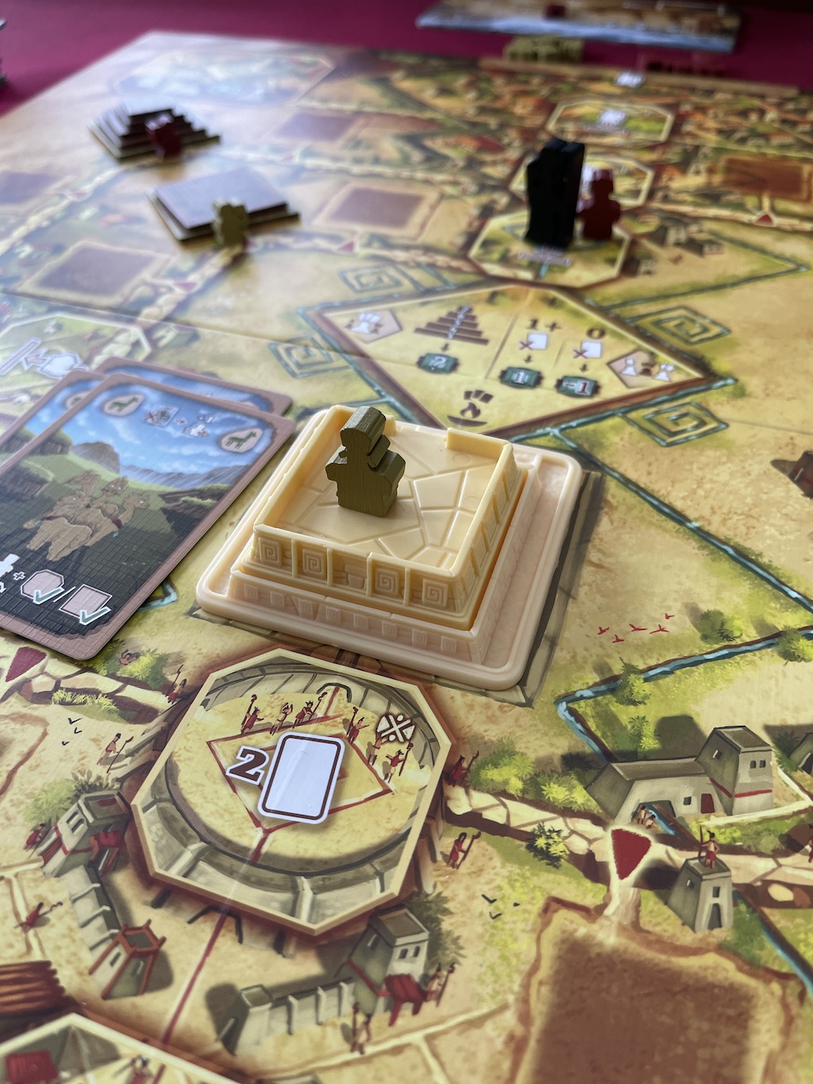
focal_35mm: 26
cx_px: 406
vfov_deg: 67.3
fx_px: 814
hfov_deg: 53.1
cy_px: 542
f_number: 1.6
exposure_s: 1/111
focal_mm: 5.1
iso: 100
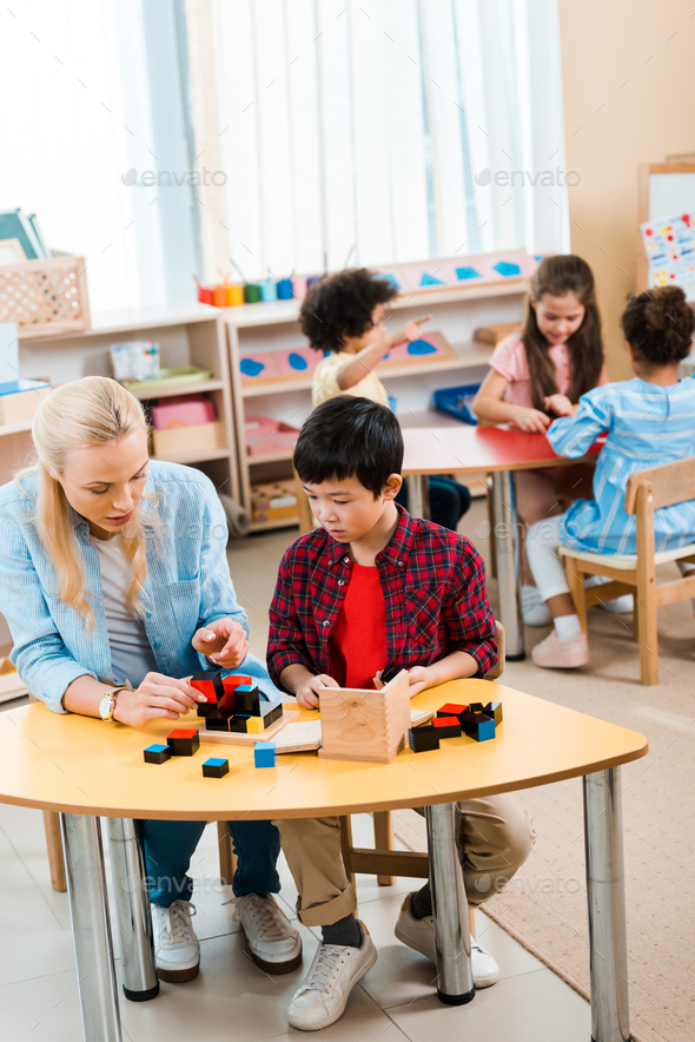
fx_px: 2025
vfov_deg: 28.8
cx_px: 348
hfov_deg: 19.5
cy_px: 521
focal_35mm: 70
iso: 320
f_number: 3.5
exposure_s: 1/200
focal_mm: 70
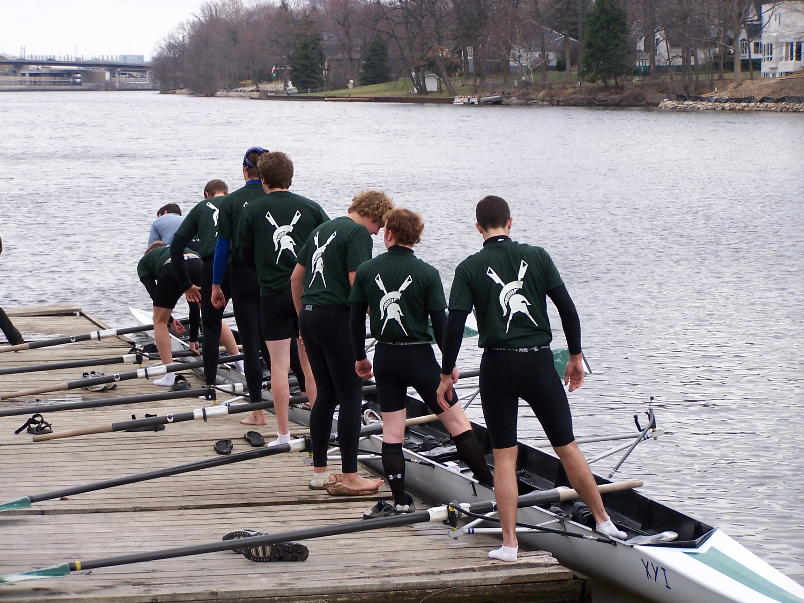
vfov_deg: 12.7
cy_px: 302
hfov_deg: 16.8
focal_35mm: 117
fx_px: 2717
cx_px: 402
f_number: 3.2
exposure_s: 1/500
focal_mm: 19.4
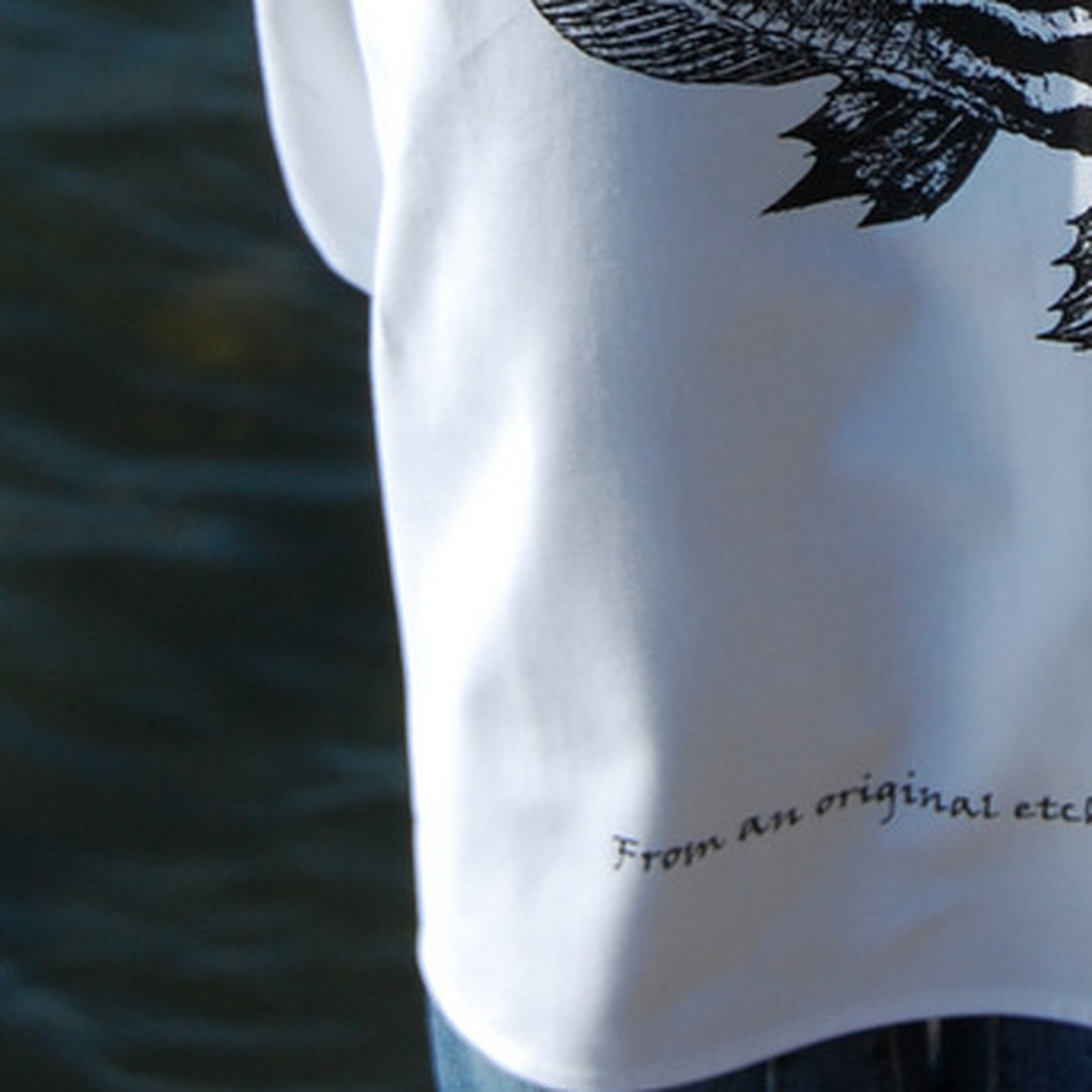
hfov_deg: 5.1
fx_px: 12349
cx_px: 1019
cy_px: -463
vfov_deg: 5.0
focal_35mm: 346
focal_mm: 78
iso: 200
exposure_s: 1/320
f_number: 5
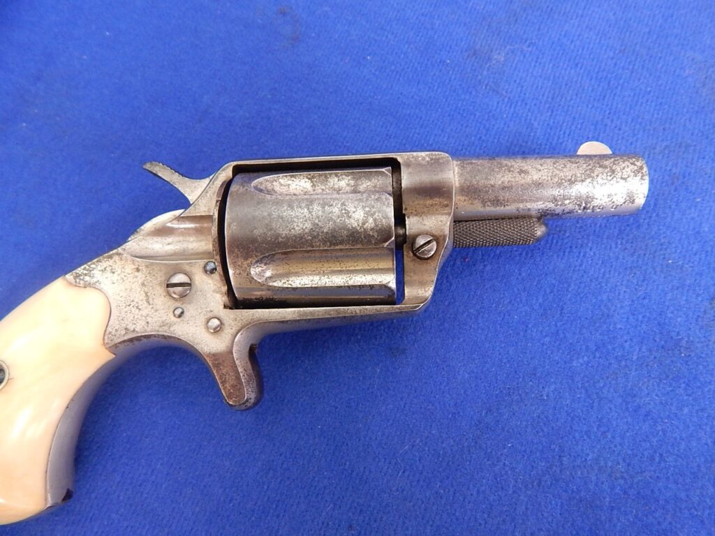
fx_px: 454
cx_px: 358
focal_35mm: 22
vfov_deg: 61.1
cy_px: 268
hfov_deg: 76.4
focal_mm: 4
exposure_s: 1/13
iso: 400
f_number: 3
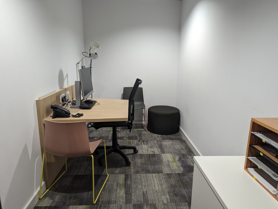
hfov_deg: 71.5
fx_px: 193
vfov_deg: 56.9
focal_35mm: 24
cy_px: 104
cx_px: 139
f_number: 1.85
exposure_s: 1/33.3
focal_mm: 6.81
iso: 62
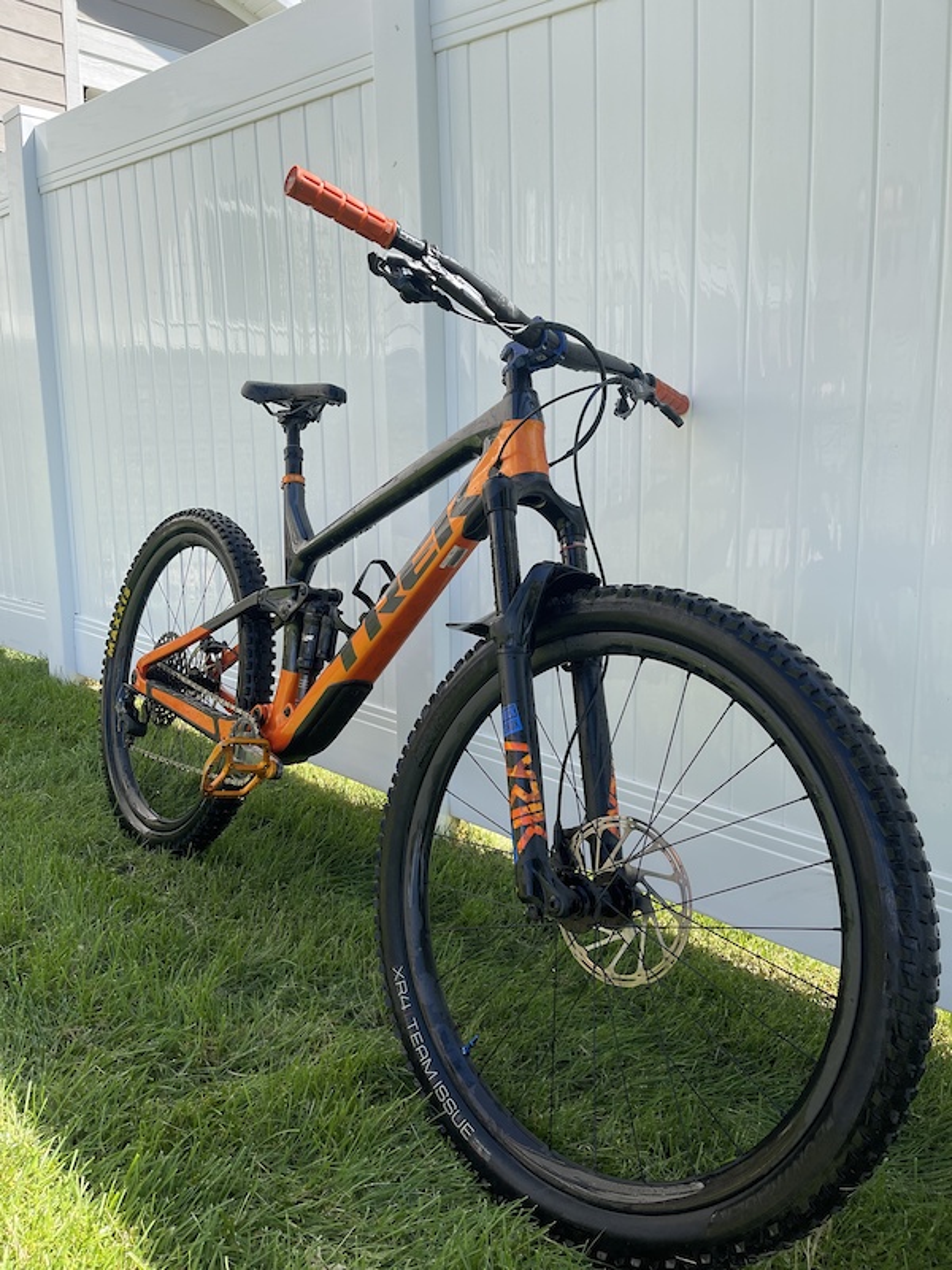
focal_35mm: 26
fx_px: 953
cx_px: 476
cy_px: 635
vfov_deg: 67.3
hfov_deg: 53.1
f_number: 1.6
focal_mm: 5.1
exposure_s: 1/1164
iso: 32
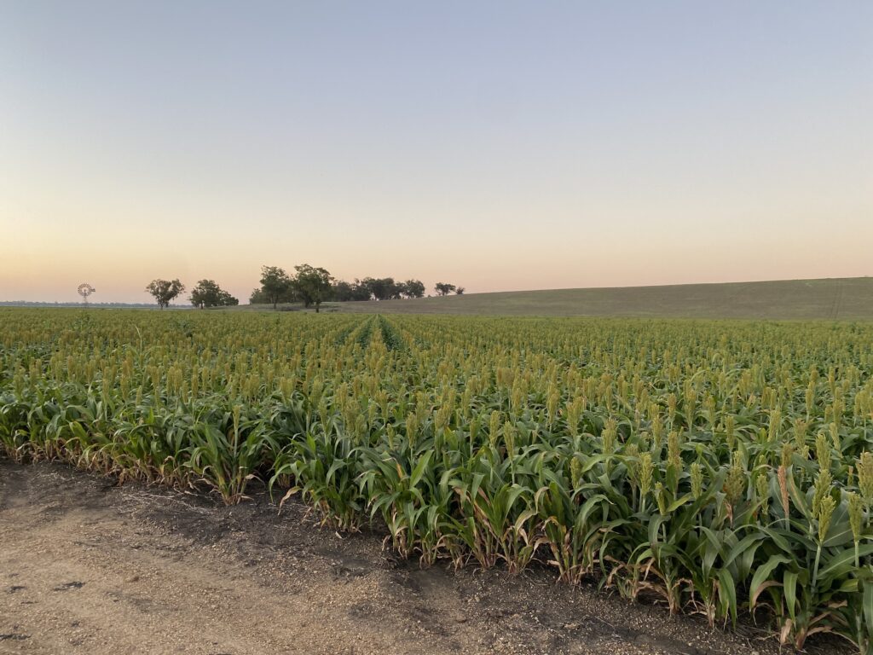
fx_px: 656
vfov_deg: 53.1
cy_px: 328
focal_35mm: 26
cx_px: 436
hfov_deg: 67.3
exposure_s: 1/121
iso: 50
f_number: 1.8
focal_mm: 4.25
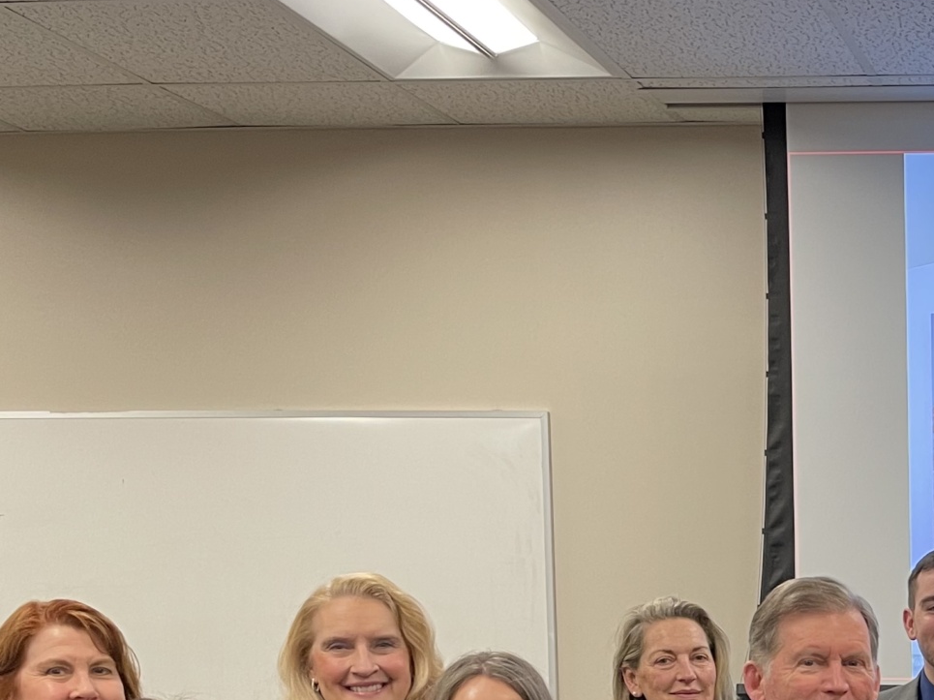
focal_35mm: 69
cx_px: 1130
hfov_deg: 25.2
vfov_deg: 20.0
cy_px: 837
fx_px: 1861
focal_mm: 4.2
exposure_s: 1/60
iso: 100
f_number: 1.6
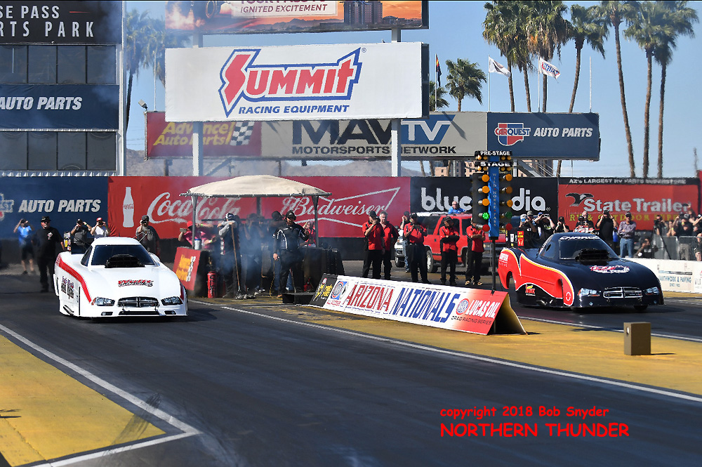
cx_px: 351
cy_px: 234
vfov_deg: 13.0
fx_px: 2046
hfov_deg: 19.5
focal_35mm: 105
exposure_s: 1/3200
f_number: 5.6
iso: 160
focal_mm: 70
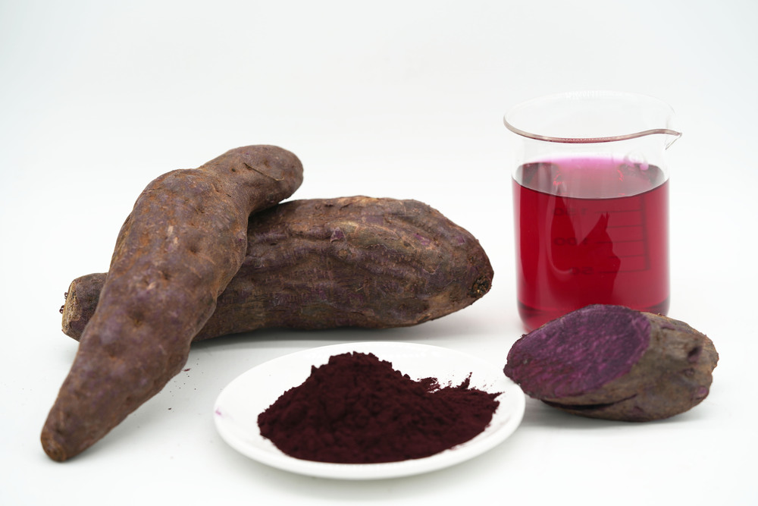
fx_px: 1895
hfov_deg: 22.6
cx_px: 379
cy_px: 253
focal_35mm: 90
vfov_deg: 15.2
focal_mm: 90
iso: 100
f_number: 4.5
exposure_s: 1/200
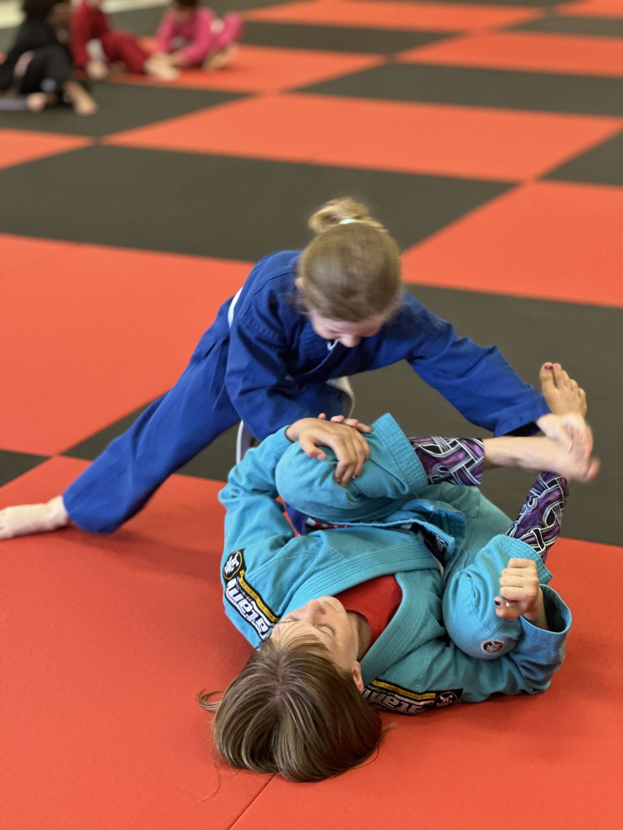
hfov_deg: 19.1
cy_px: 415
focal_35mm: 77
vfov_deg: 25.3
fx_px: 1848
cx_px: 312
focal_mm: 9
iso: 250
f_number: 2.8
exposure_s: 1/40
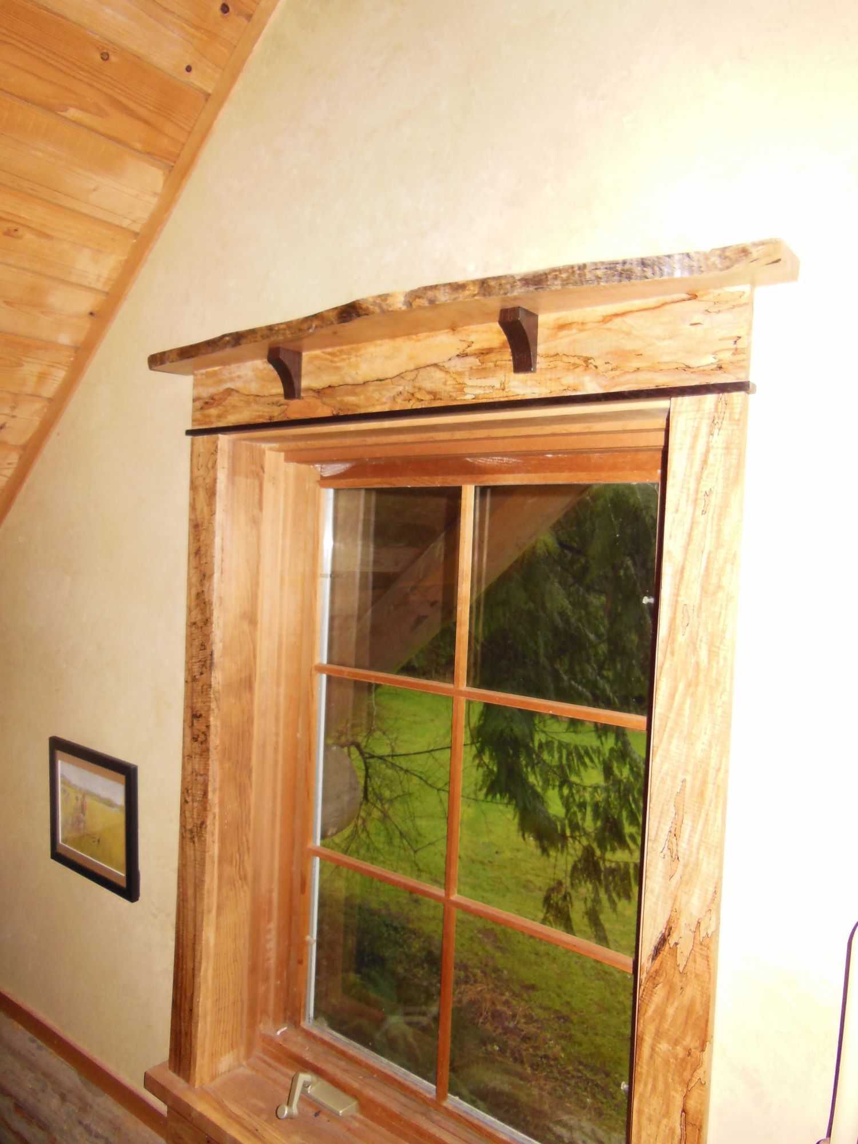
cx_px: 429
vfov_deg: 69.4
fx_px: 826
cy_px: 572
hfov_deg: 54.9
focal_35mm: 25
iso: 320
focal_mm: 4.5
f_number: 3.5
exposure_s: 1/25
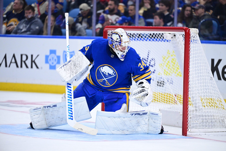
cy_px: 76
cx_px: 113
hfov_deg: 10.3
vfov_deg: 6.9
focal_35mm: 200
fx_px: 1256
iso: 4000
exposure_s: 1/2000
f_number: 3.2
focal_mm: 200
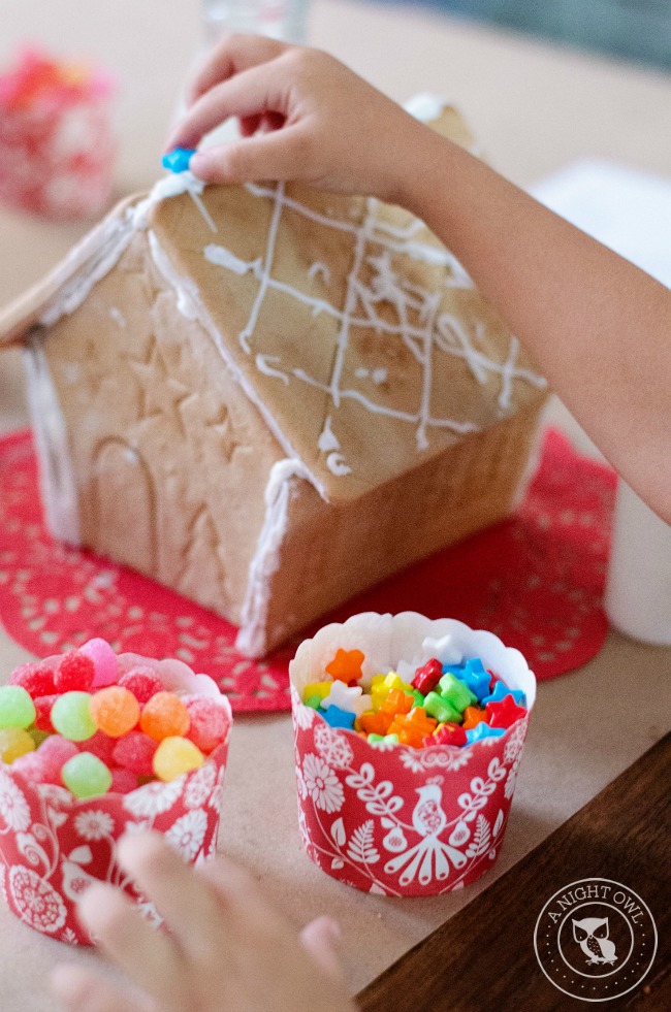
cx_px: 336
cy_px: 506
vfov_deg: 27.0
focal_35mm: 75
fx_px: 2106
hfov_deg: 18.1
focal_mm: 50
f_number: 2.5
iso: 4000
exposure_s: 1/80
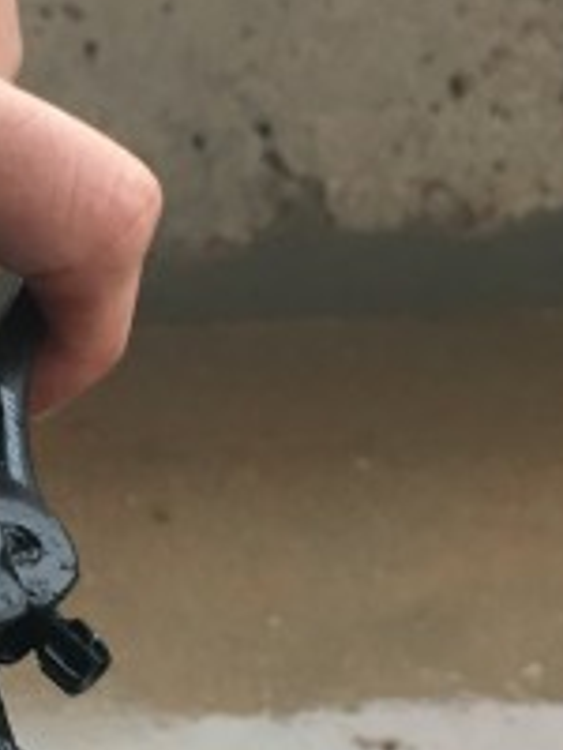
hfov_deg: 14.2
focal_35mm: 102
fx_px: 2212
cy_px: 579
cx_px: -69
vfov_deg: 19.1
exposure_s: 1/30
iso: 80
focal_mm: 4.15
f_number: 2.2
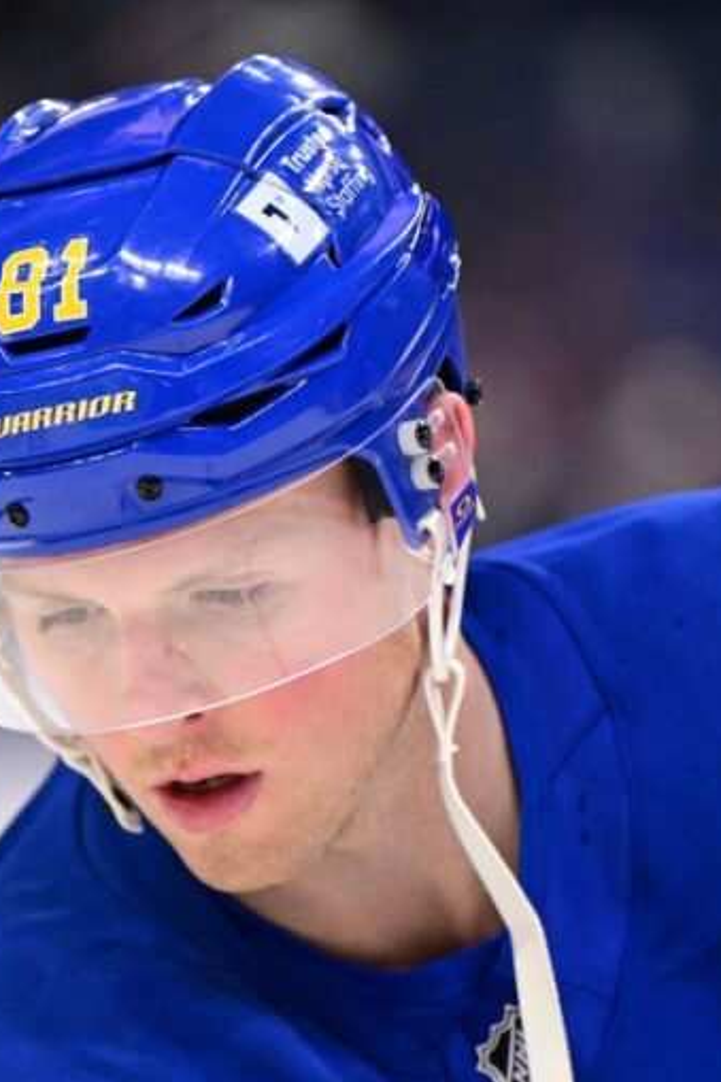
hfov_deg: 4.5
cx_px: 240
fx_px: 9078
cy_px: 540
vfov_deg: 6.8
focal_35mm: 302
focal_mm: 200
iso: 3200
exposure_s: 1/1600
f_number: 2.8
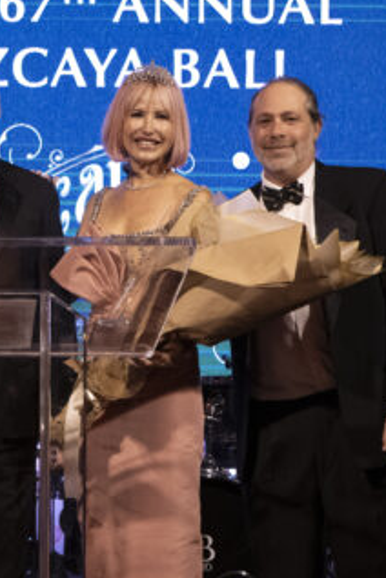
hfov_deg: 19.2
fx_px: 1094
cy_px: 307
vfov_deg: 29.6
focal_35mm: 68
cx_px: -33
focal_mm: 24
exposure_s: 1/125
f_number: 2.8
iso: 2500
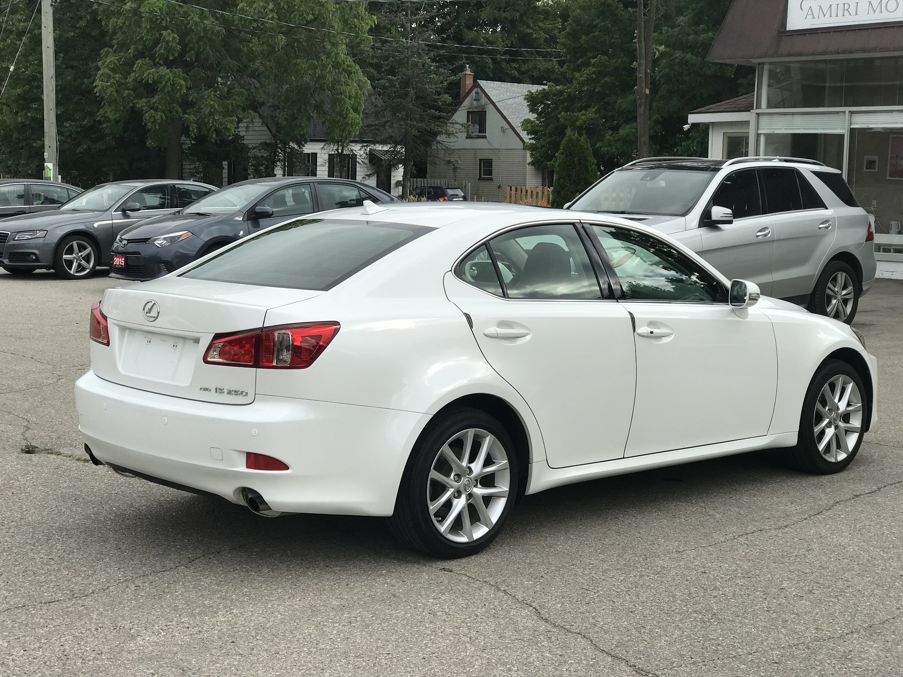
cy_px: 338
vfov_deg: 25.7
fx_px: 1487
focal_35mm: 57
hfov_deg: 33.8
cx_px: 452
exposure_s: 1/458
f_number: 2.8
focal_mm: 6.6
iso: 20
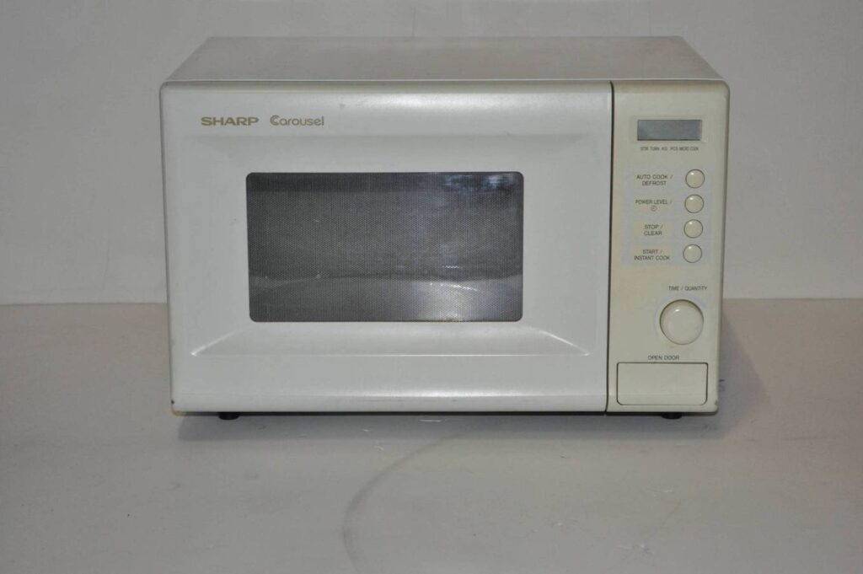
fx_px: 1976
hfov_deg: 24.6
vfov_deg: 16.5
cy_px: 287
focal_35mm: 82
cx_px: 432
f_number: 5.6
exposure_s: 1/60
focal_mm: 55
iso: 800
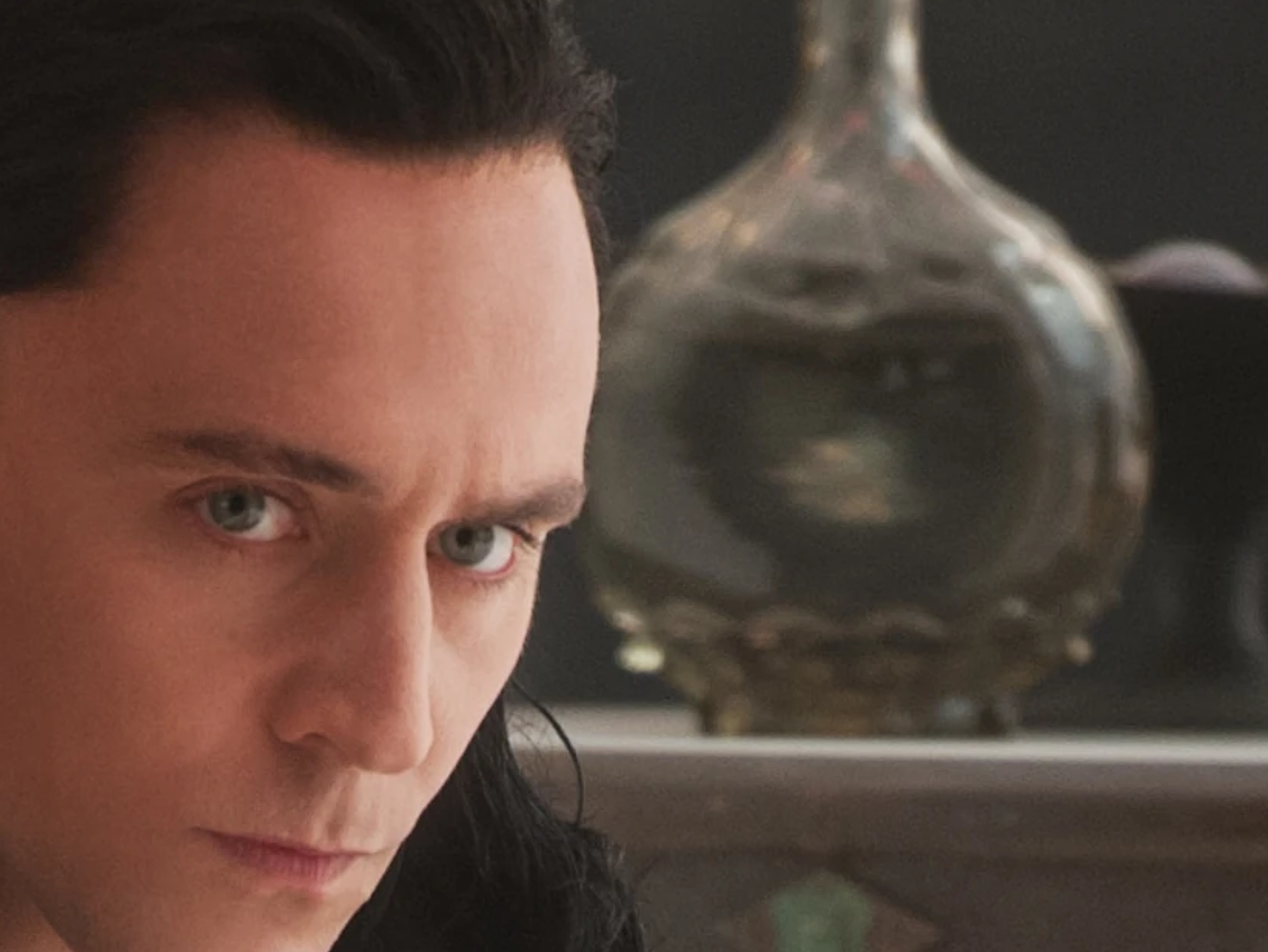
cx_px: 311
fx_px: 43793
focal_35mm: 1195
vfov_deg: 1.2
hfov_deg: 1.7
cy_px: 1988
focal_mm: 200
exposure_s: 1/100
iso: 800
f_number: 3.2
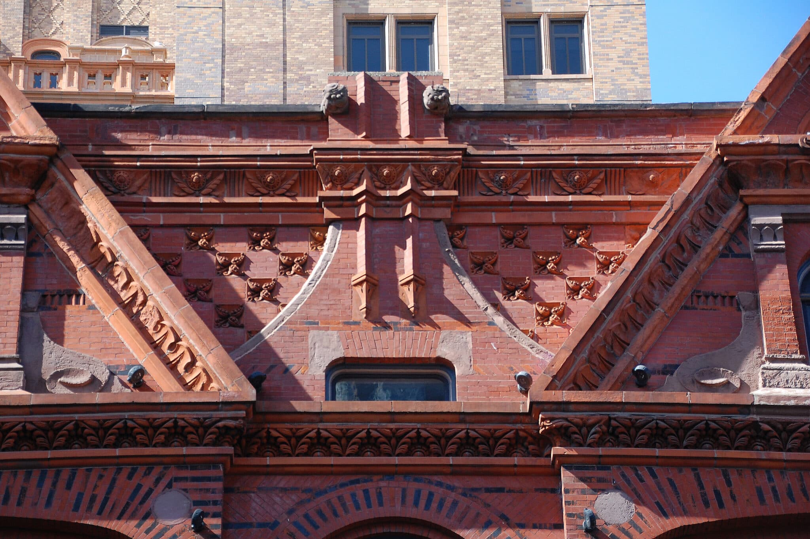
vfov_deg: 11.7
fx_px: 2630
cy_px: 270
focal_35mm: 117
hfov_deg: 17.5
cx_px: 405
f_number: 5.6
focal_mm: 78
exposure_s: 1/400
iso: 400
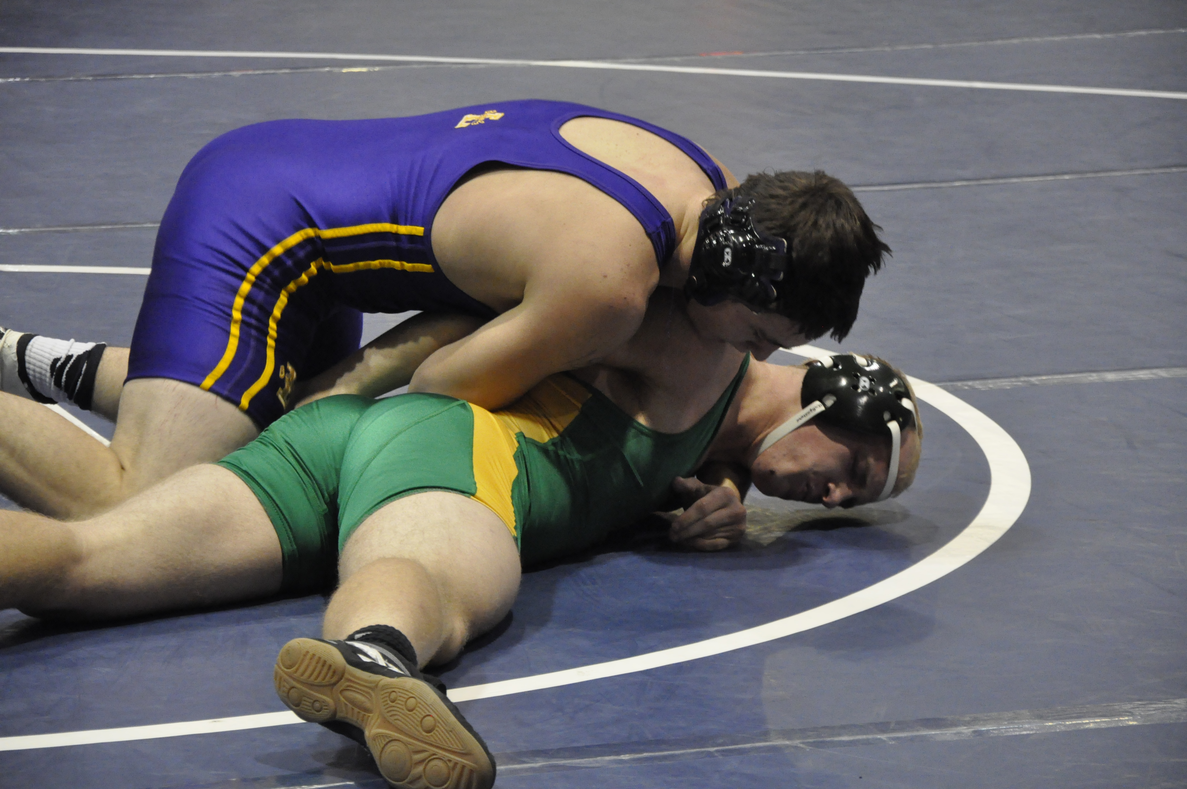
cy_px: 394
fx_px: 5187
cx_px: 594
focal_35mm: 158
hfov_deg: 13.1
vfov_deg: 8.7
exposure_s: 1/125
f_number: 5.6
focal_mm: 105
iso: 3200
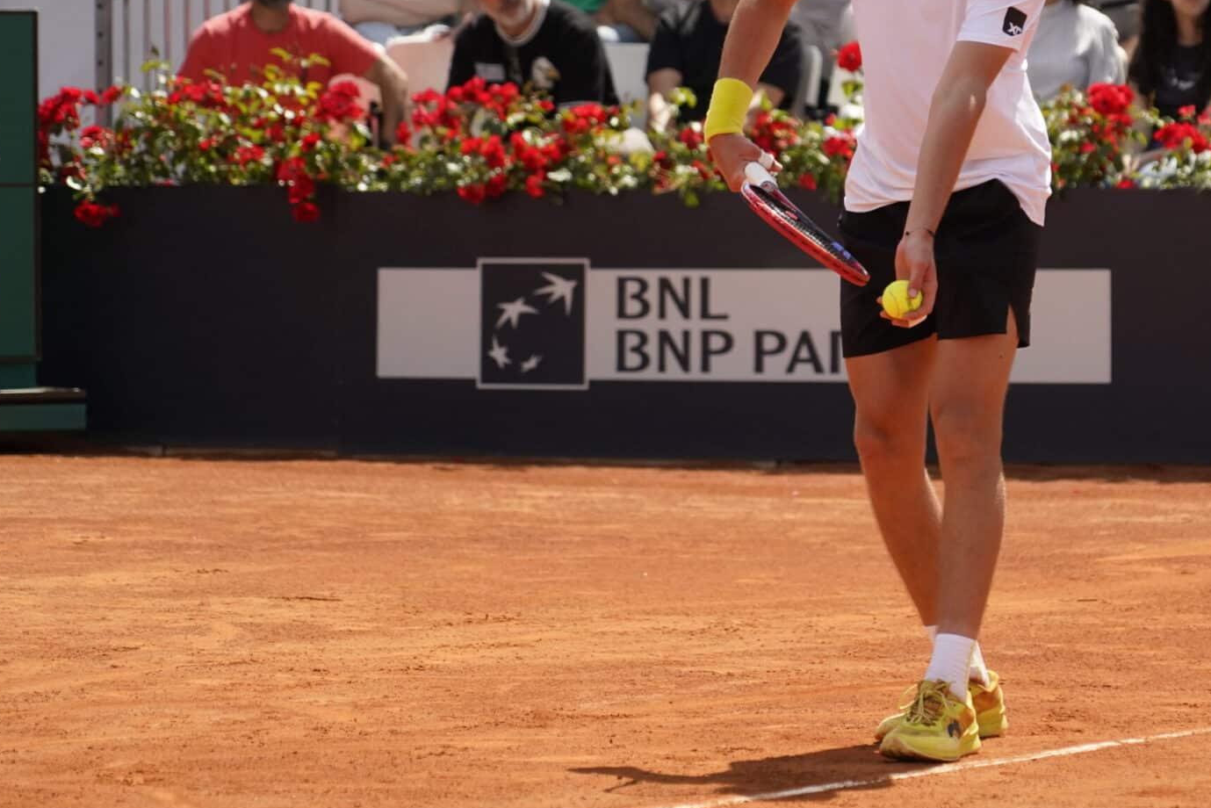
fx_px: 9891
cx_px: 760
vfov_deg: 4.7
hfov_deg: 7.0
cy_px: 255
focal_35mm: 294
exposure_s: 1/4000
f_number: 6.3
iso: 1600
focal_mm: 198
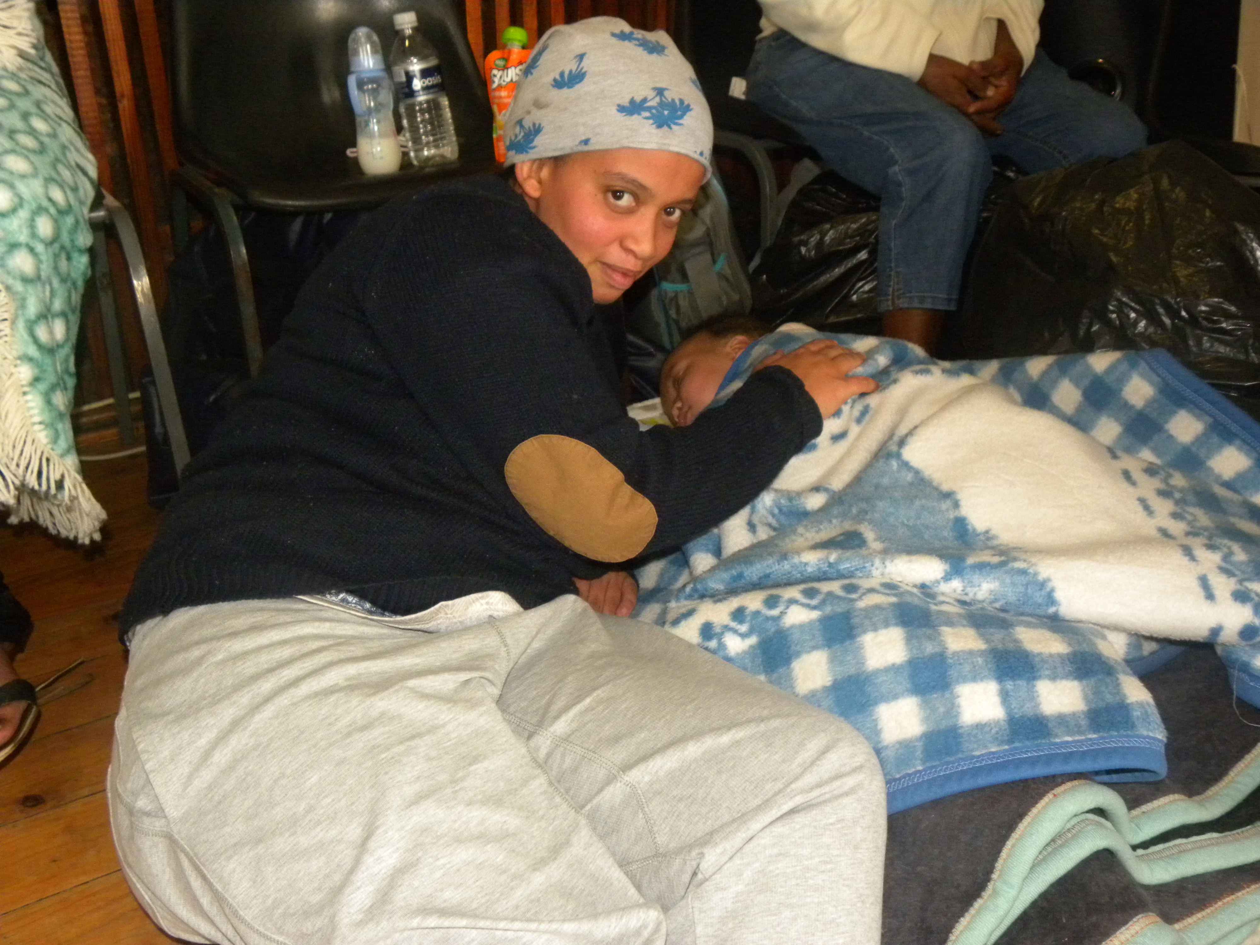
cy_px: 472
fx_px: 1201
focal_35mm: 33
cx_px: 630
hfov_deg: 55.4
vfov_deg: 42.9
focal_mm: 5.9
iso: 400
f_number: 2.8
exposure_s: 1/30
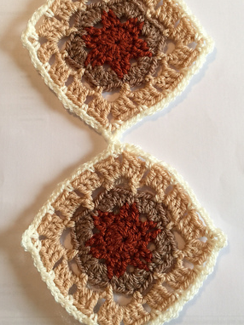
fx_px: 358
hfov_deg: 37.6
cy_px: 136
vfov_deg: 48.8
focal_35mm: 38
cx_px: 110
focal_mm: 4.15
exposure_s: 1/15
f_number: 2.2
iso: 32
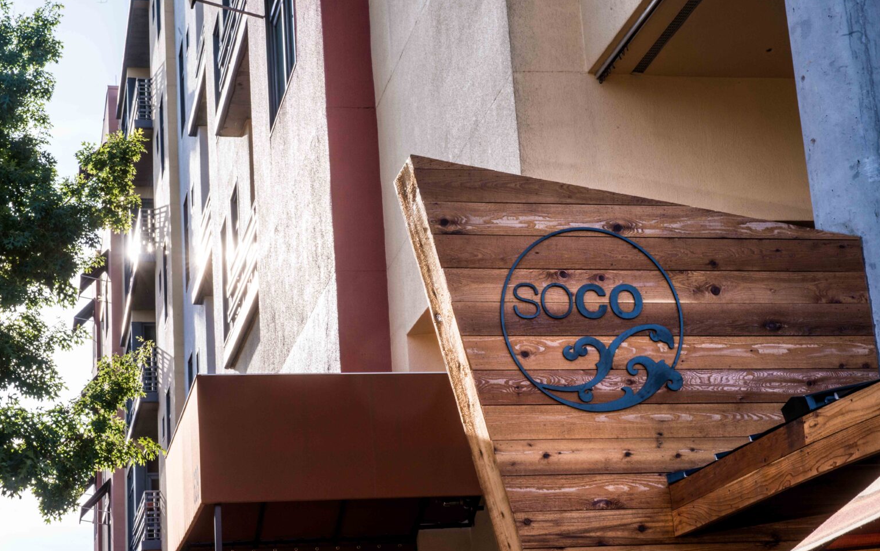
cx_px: 441
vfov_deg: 18.1
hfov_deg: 28.6
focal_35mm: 72
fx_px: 1727
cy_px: 294
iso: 400
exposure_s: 1/60
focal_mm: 70
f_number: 22
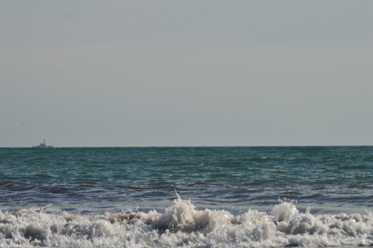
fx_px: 2096
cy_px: 124
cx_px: 186
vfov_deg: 6.8
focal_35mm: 202
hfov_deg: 10.2
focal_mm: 135
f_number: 11
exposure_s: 1/500
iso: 110
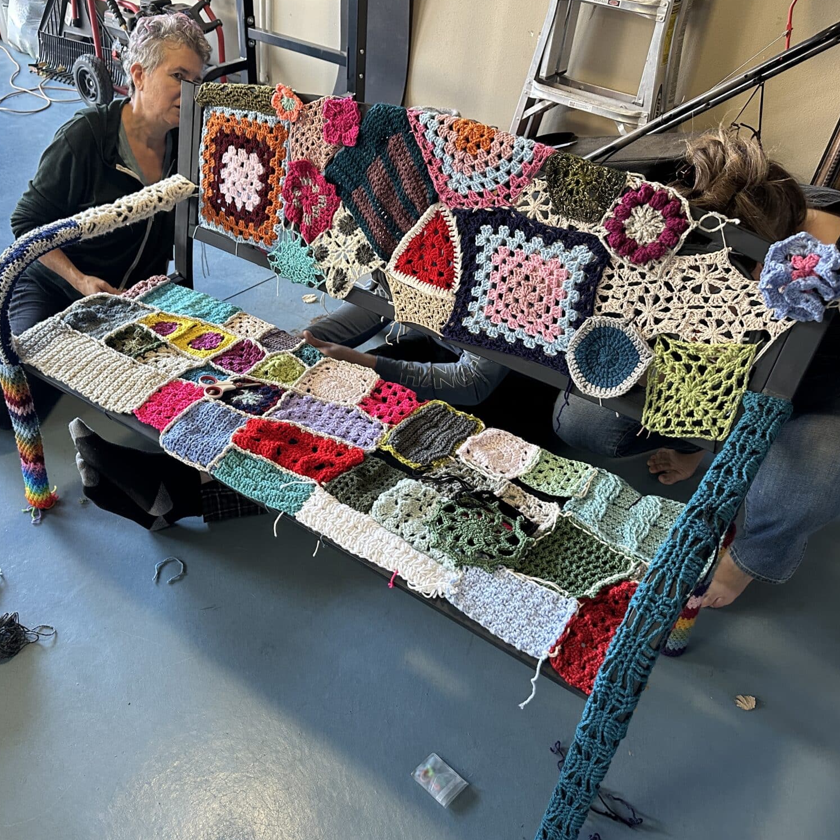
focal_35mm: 29
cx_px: 341
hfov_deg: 55.3
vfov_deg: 55.6
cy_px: 423
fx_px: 796
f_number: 1.78
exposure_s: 1/60
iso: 320
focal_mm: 6.86
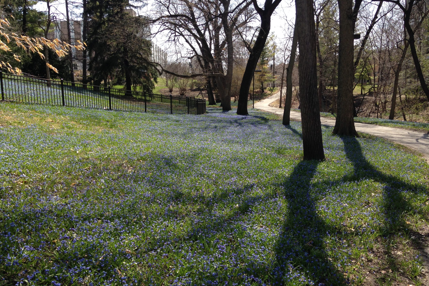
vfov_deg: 37.8
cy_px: 154
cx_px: 218
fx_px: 417
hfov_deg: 54.4
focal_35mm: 35
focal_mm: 4.12
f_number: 2.4
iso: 50
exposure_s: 1/669
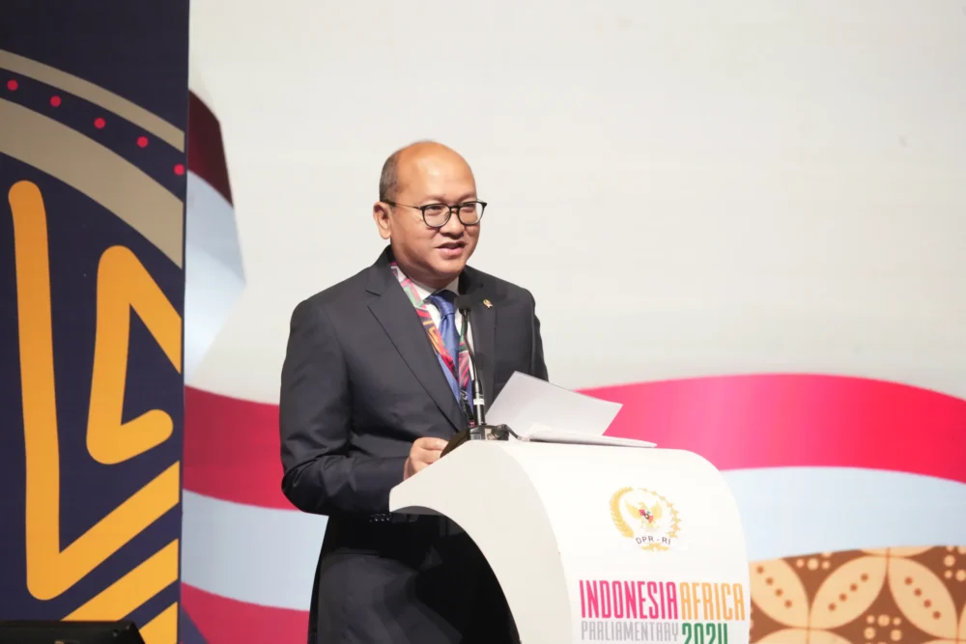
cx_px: 483
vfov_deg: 5.7
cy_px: 322
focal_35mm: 240
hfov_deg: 8.6
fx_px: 6440
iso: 6400
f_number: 6.3
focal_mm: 240
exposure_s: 1/100
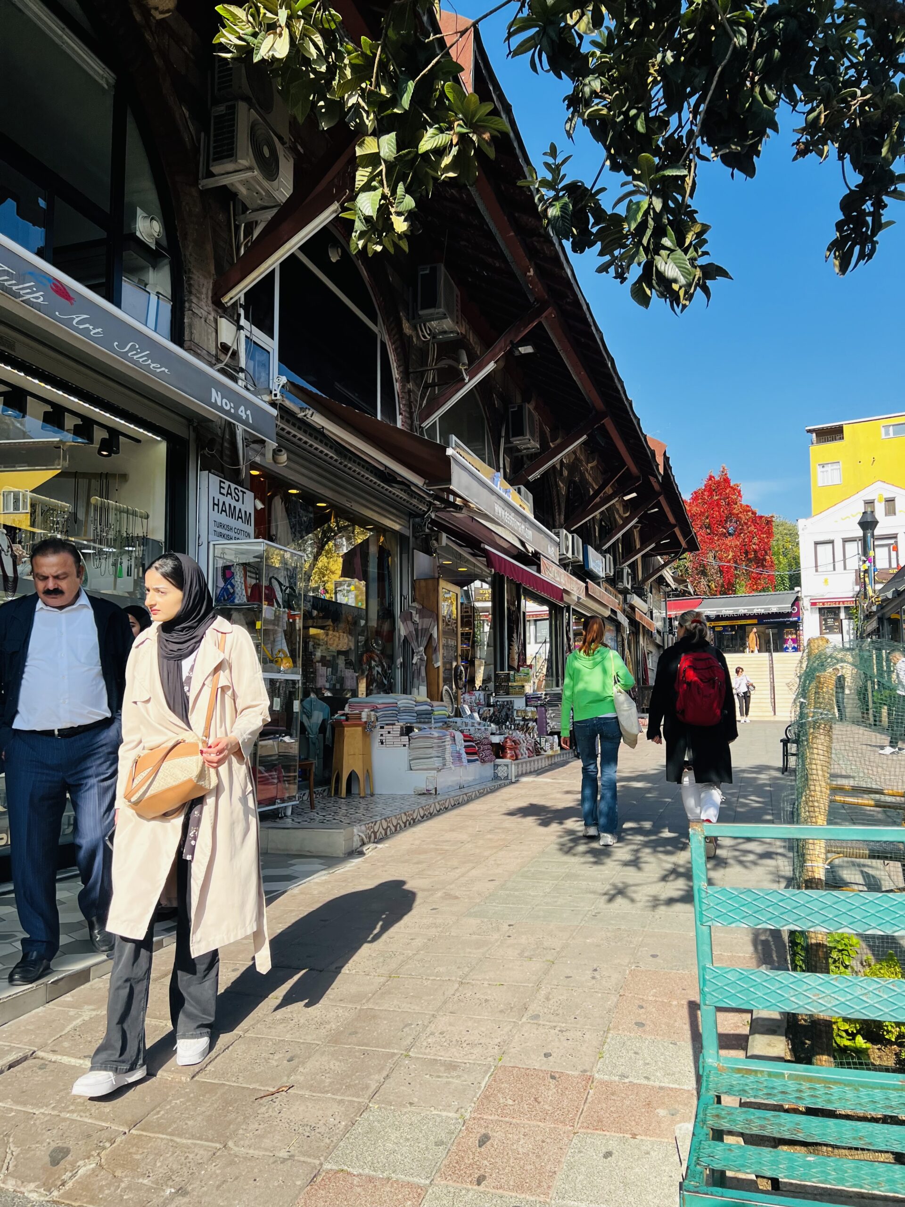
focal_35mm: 26
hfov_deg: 53.1
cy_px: 604
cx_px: 452
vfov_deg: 67.3
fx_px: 906
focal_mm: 5.7
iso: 50
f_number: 1.5
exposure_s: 1/1266
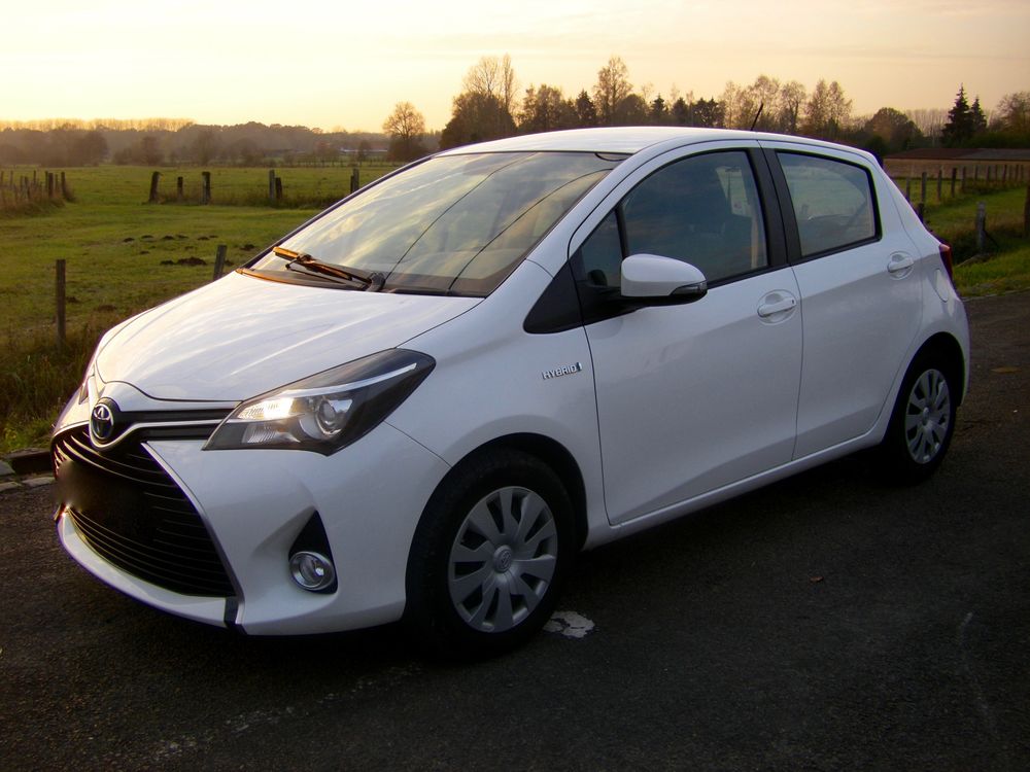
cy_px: 386
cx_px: 515
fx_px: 1131
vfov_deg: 37.7
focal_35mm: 38
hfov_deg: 49.0
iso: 64
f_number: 3.5
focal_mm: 6.3
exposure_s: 1/50
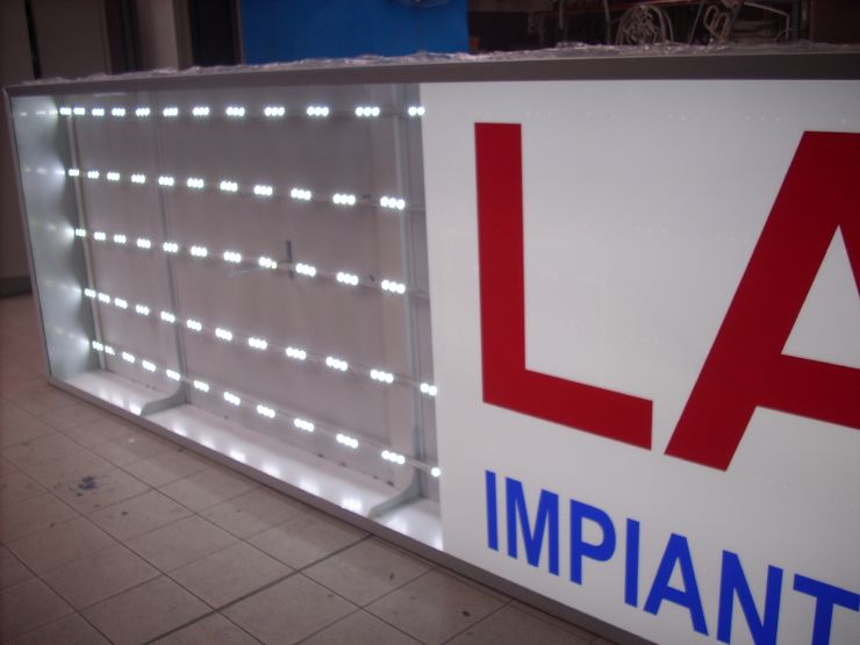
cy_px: 322
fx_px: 919
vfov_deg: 38.7
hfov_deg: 50.1
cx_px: 430
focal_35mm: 37
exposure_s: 1/44.3
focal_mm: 6.2
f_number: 2.8
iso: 64
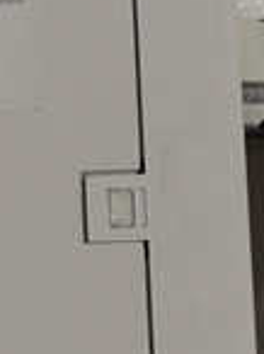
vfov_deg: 13.2
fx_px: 1509
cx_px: 5
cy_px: 330
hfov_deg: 9.9
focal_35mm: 148
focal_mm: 3.95
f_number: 1.8
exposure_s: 1/60
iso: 125
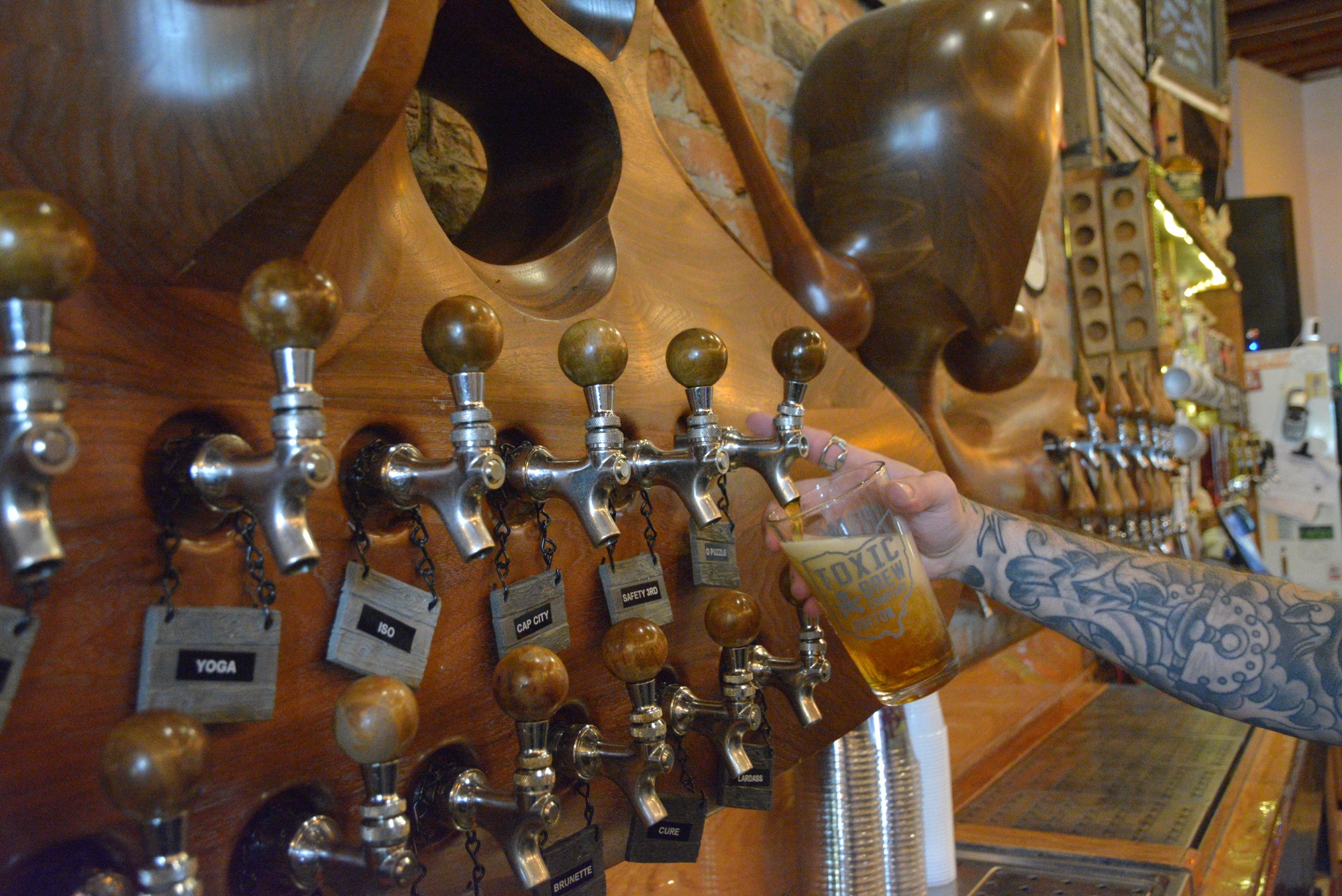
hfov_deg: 61.9
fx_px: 1119
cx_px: 671
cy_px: 448
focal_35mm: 30
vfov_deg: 43.6
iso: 6400
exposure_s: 1/30
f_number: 4.5
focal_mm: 20
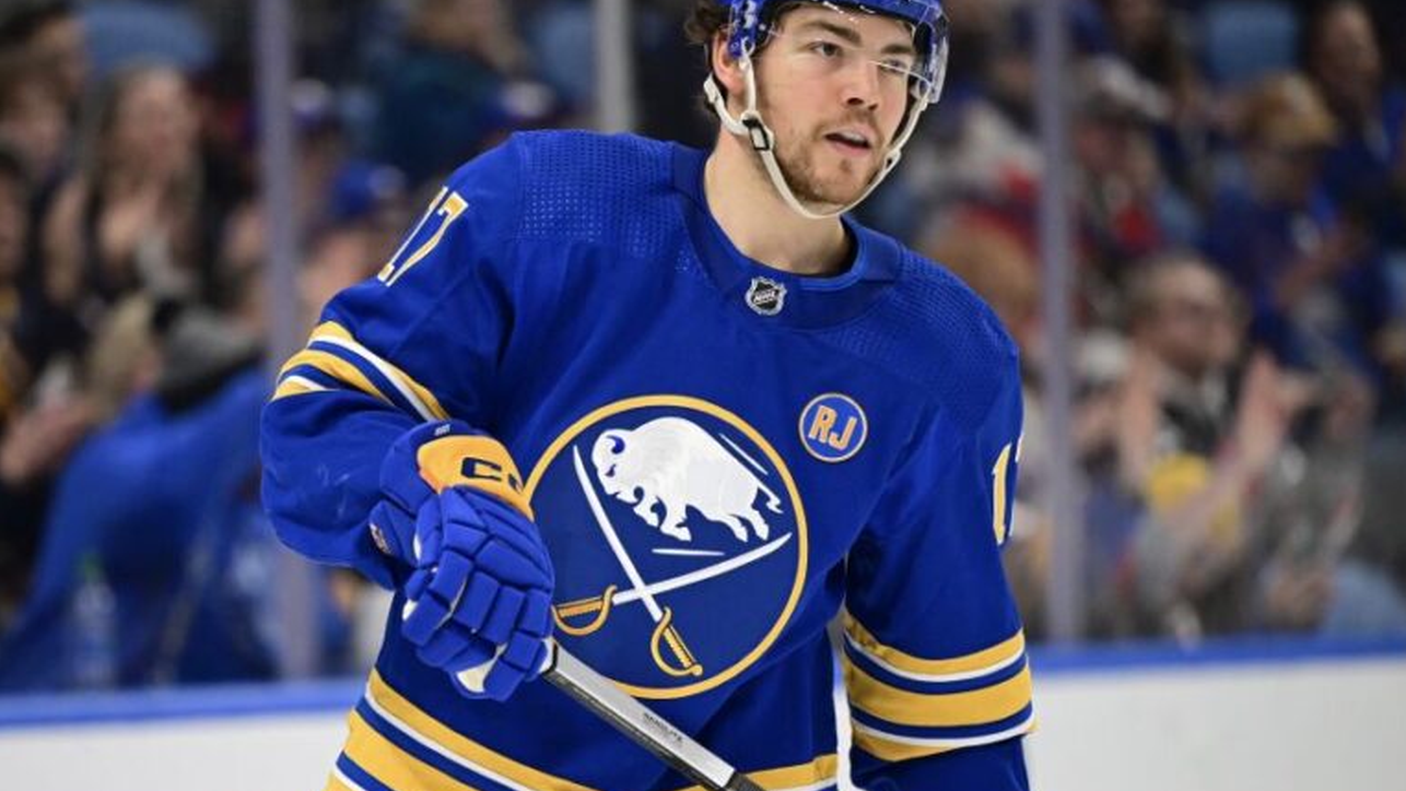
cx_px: 704
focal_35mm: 211
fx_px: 7866
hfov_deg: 10.2
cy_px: 347
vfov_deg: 5.8
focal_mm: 200
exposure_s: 1/2000
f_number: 2.8
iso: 3200
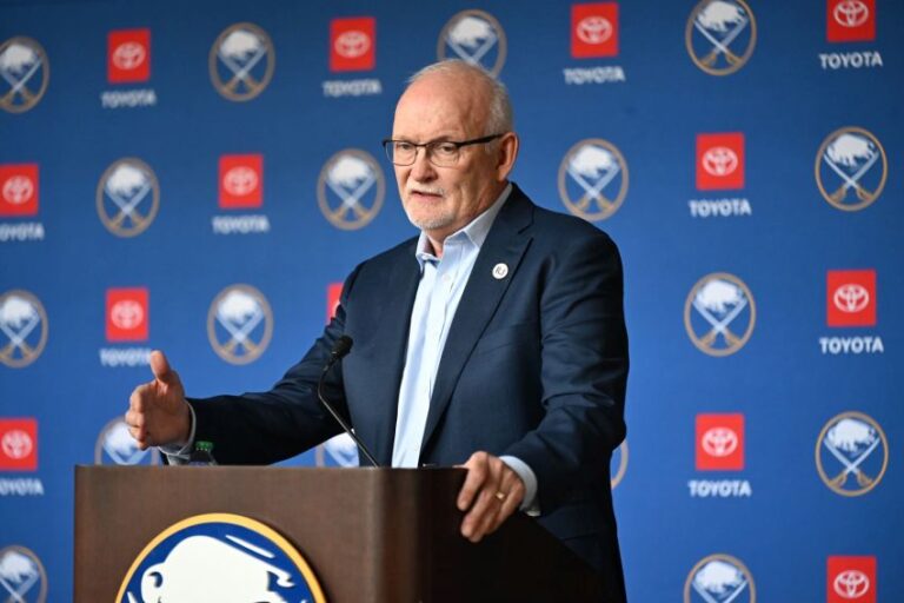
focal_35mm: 200
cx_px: 452
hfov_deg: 10.3
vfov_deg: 6.9
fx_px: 5022
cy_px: 302
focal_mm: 200
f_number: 2.8
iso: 3200
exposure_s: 1/800
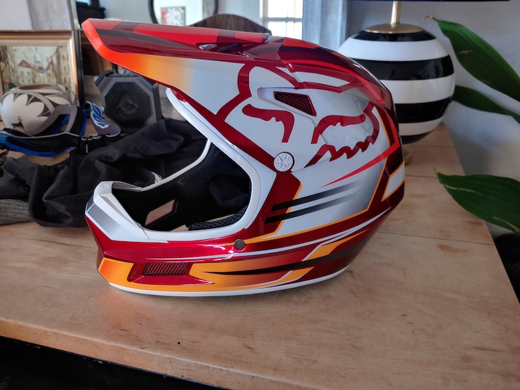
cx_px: 260
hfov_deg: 69.4
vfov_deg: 54.9
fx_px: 376
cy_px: 195
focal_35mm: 25
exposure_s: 1/30
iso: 200
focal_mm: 4.23
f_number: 1.5
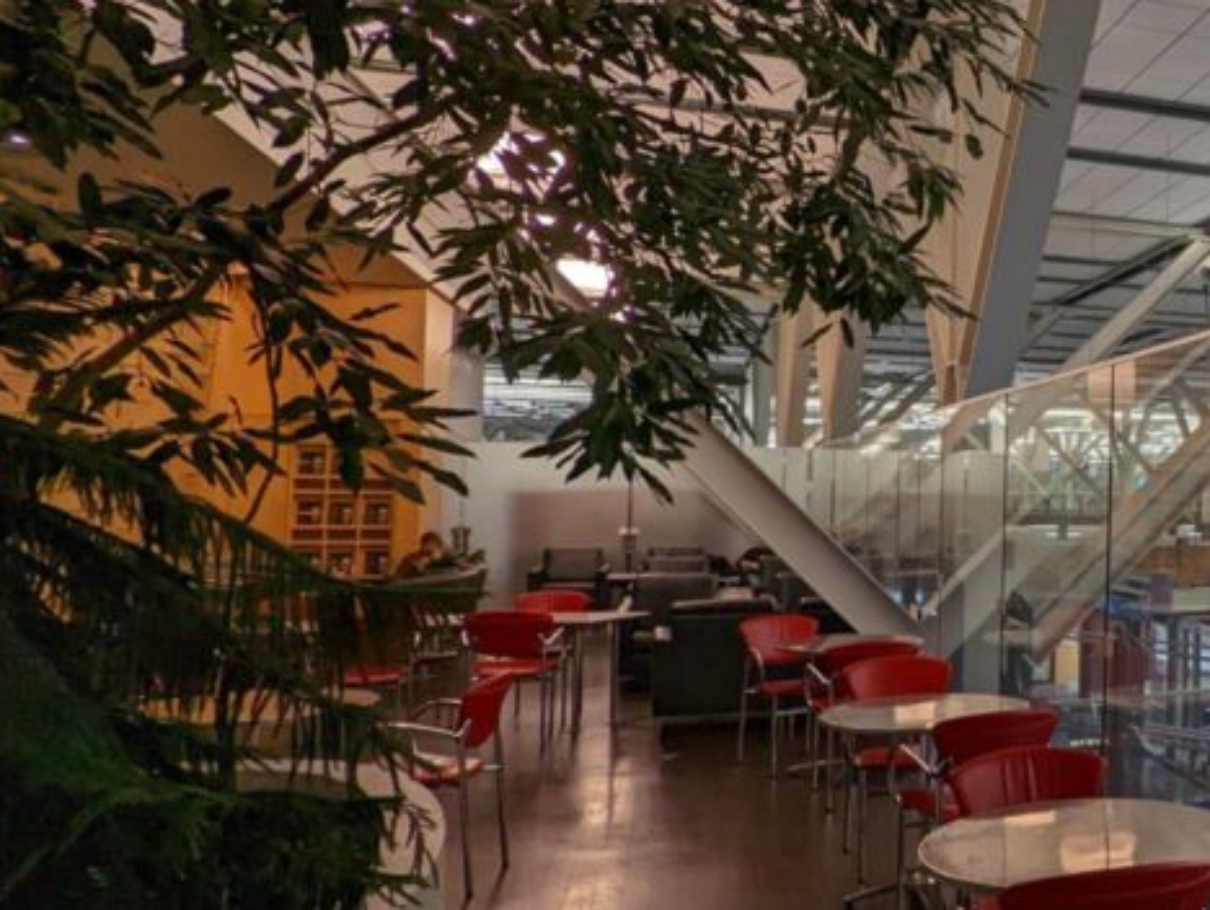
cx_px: 1257
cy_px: 433
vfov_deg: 40.8
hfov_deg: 43.6
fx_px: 1225
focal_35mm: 35
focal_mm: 2.35
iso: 101
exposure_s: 1/60
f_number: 2.2
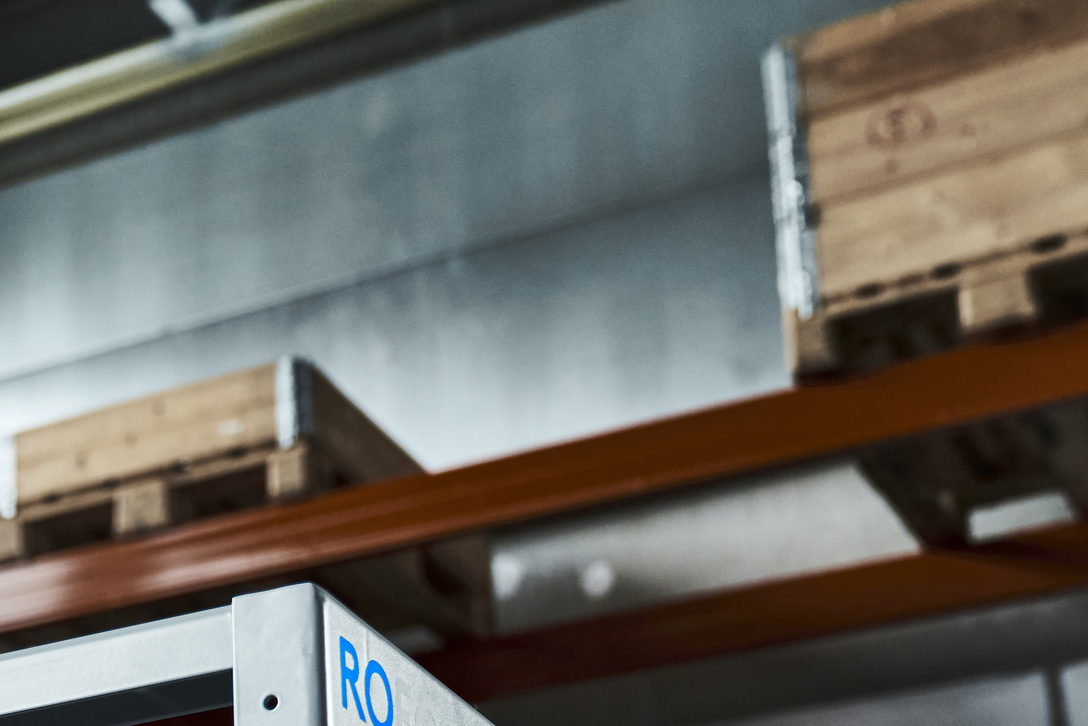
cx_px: -220
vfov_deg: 13.5
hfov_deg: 19.9
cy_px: 1049
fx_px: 2902
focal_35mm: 96
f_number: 3.5
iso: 400
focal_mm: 31
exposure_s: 1/320
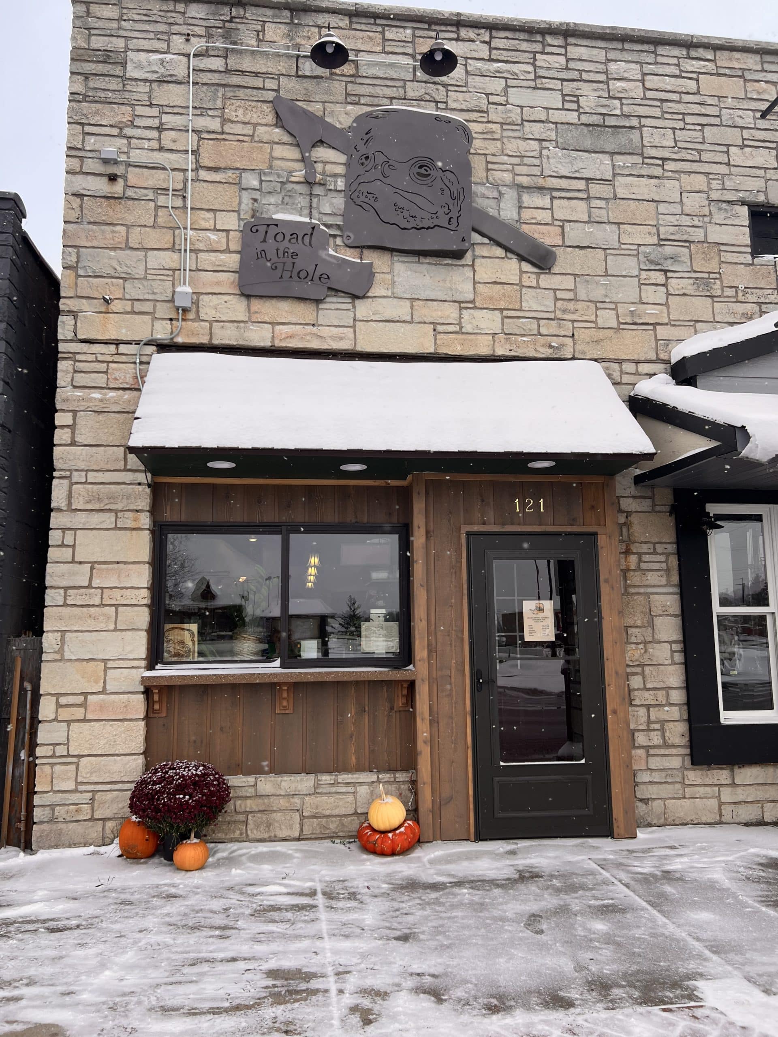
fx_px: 779
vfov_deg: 67.3
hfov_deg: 53.1
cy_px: 518
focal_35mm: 26
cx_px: 389
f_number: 1.5
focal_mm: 5.7
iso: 50
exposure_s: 1/1431
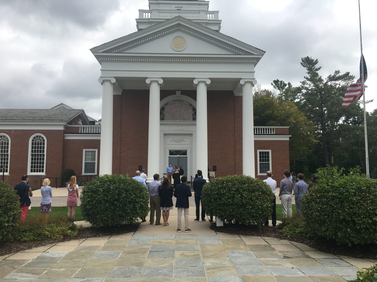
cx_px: 188
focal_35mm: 29
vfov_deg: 48.2
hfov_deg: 61.7
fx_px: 316
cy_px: 141
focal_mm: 4.15
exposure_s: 1/874
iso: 25
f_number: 2.2
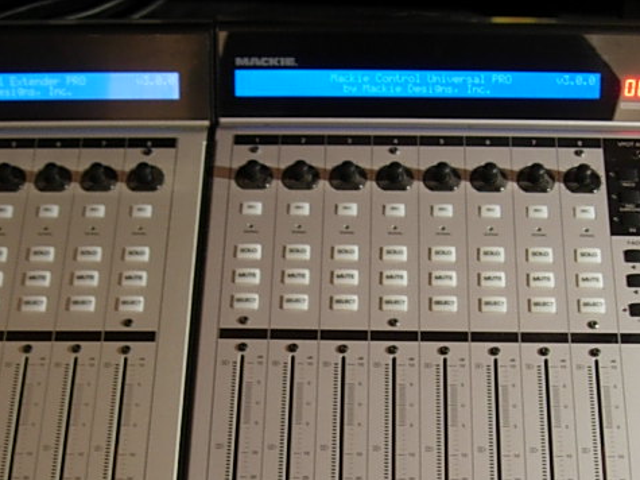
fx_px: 1516
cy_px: 419
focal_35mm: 82
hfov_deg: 23.8
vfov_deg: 17.7
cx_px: 342
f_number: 2.8
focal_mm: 7.8
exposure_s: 1/4
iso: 72
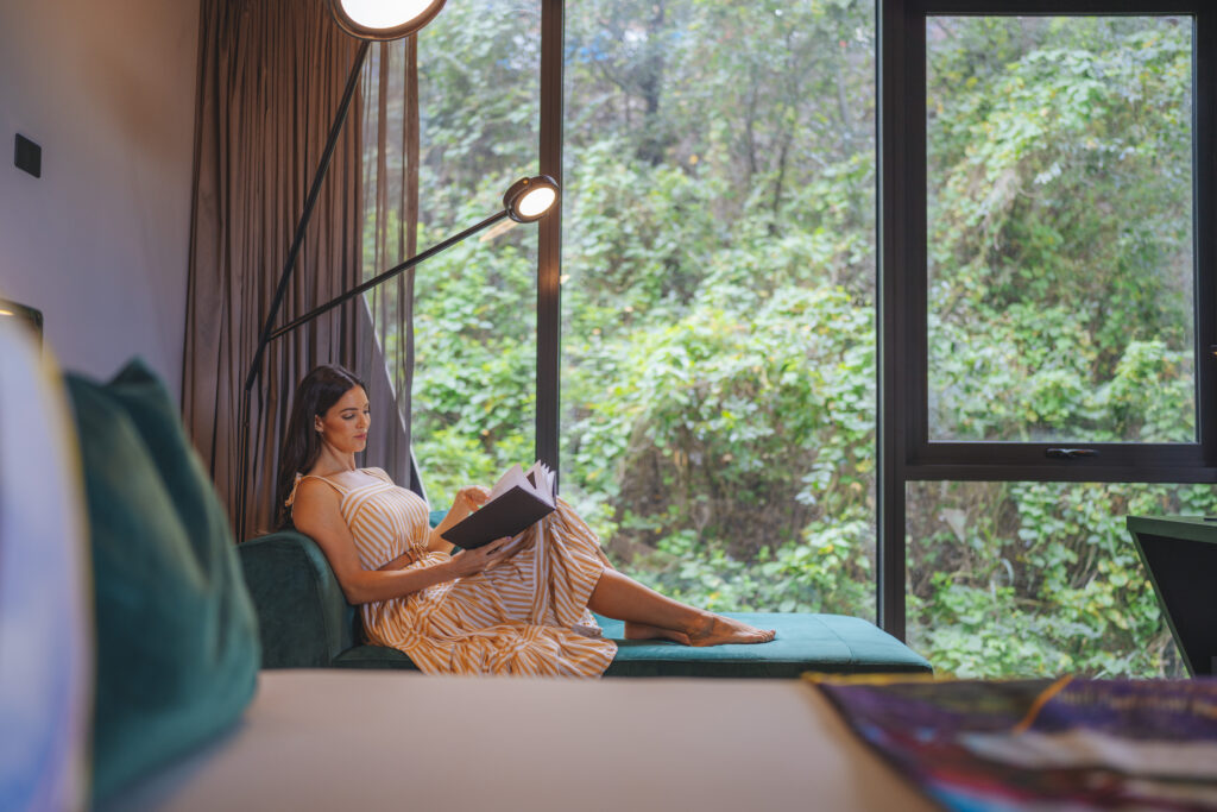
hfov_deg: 54.4
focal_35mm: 35
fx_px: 1183
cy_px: 406
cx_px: 608
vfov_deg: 37.9
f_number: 1.4
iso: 80
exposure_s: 1/125
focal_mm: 35
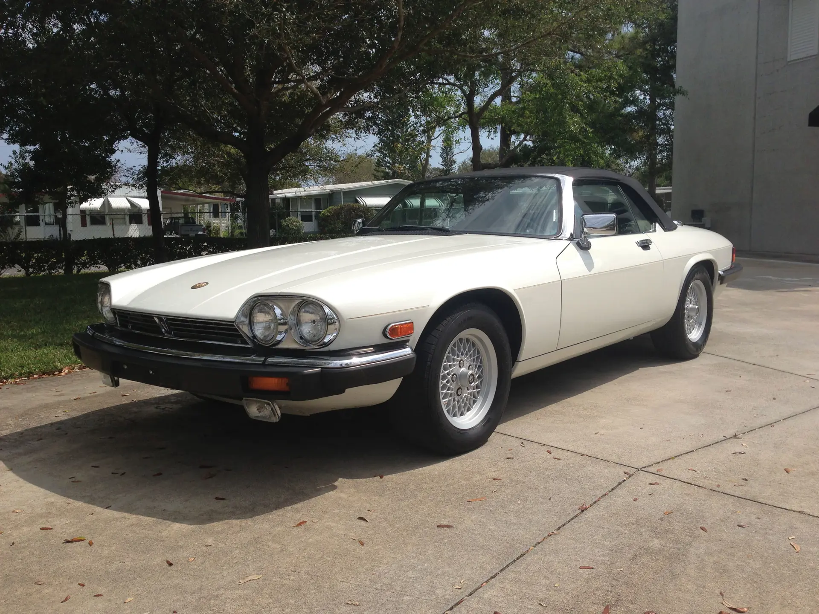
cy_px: 307
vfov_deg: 42.9
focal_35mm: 33
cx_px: 410
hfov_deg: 55.4
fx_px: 781
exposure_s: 1/2358
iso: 50
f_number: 2.4
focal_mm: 4.13
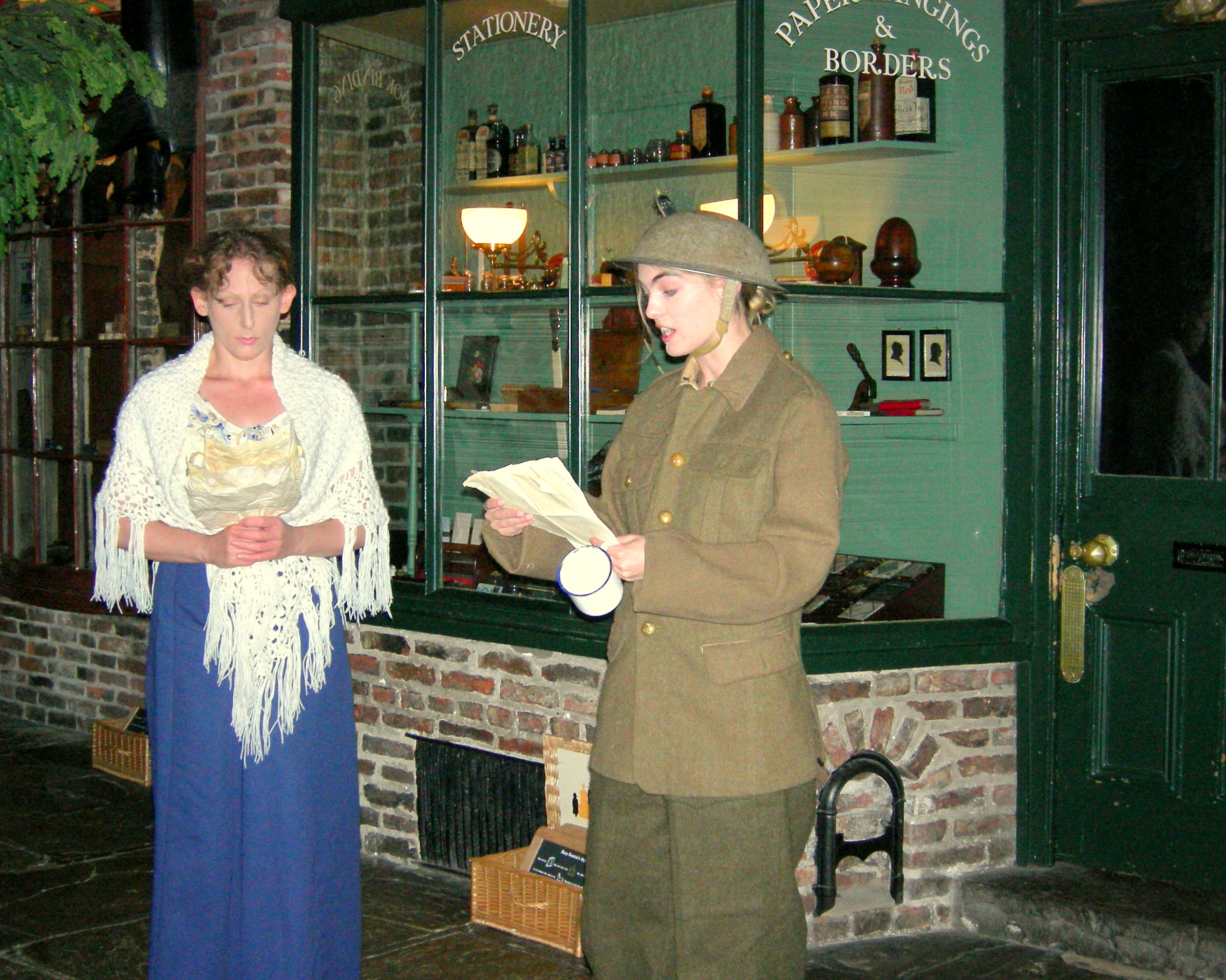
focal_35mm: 53
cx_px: 619
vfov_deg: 28.6
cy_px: 489
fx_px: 1923
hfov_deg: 35.4
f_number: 3.1
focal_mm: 10.4
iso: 200
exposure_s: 1/60.1
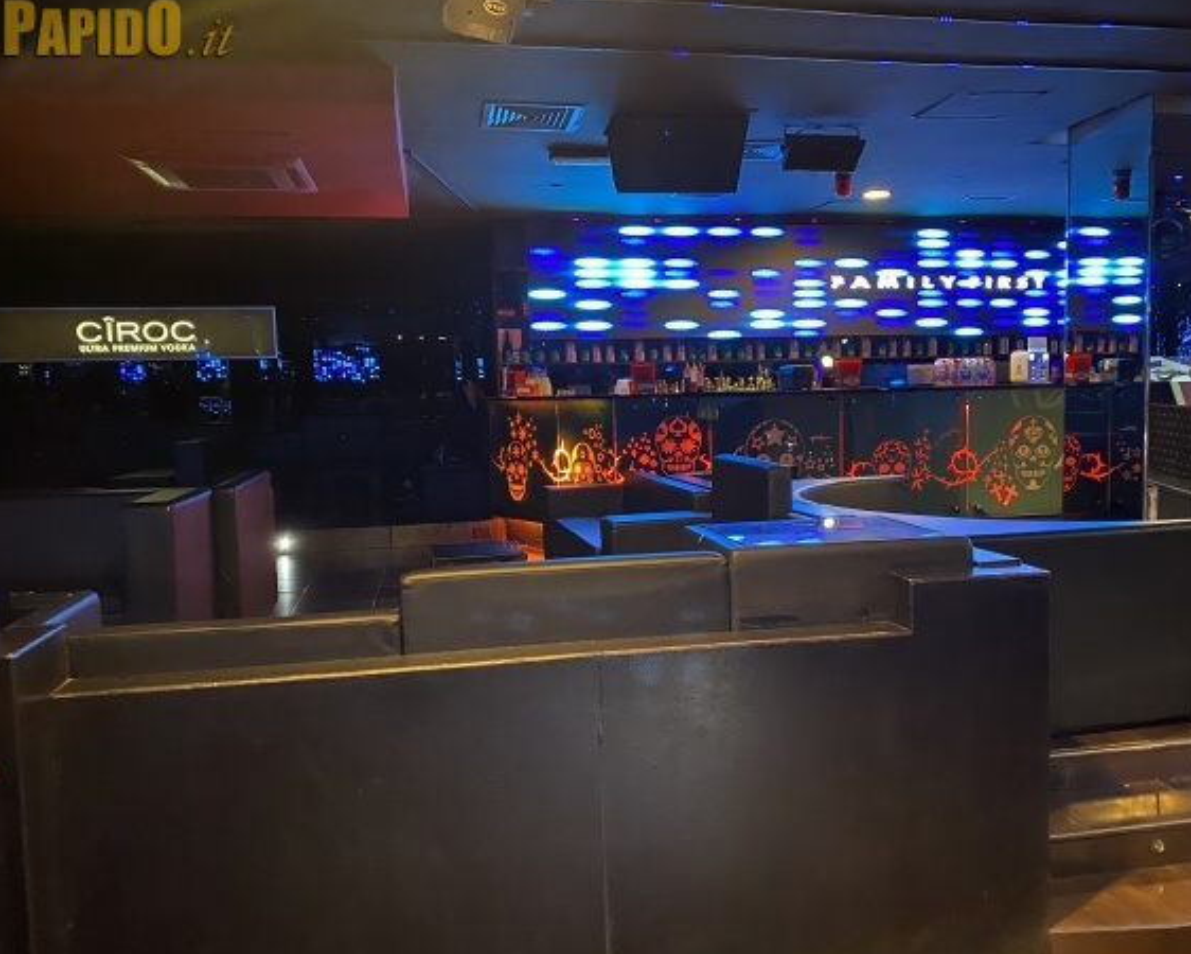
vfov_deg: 51.6
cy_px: 467
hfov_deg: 62.1
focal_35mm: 28
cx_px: 636
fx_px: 987
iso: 800
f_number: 1.8
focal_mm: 4.25
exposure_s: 1/8
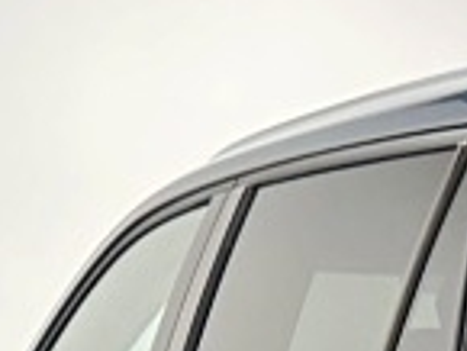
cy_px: 1050
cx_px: 1127
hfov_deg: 10.2
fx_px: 2282
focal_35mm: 169
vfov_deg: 7.7
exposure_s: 1/60
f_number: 1.78
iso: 640
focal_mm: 6.86
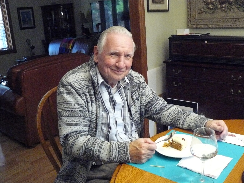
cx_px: 122
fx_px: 261
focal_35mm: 37
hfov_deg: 50.1
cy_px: 92
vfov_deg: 38.7
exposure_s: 1/25
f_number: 2.8
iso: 800
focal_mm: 6.1
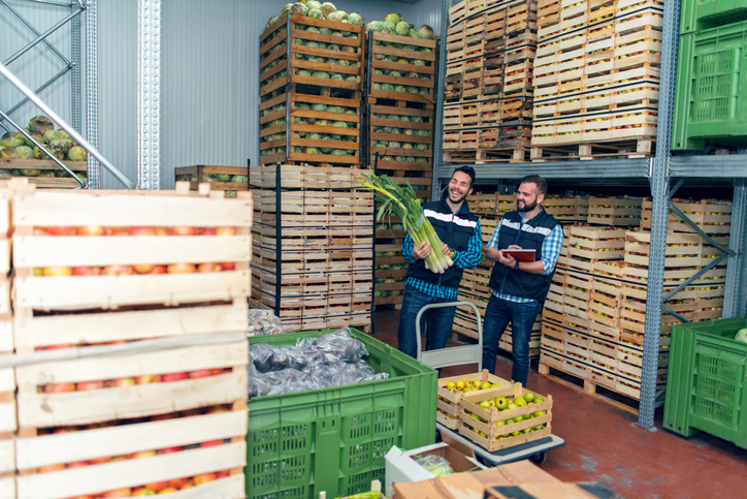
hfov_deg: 65.5
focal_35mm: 28
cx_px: 374
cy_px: 250
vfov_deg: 46.4
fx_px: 581
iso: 1000
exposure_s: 1/200
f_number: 2
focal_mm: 28
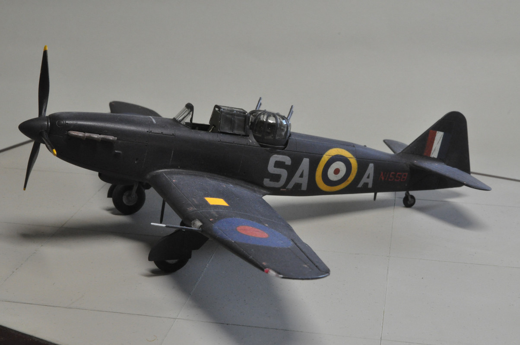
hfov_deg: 31.9
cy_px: 172
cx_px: 260
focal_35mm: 63
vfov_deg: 21.5
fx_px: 909
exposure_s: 1/8
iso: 2000
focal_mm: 42
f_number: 22
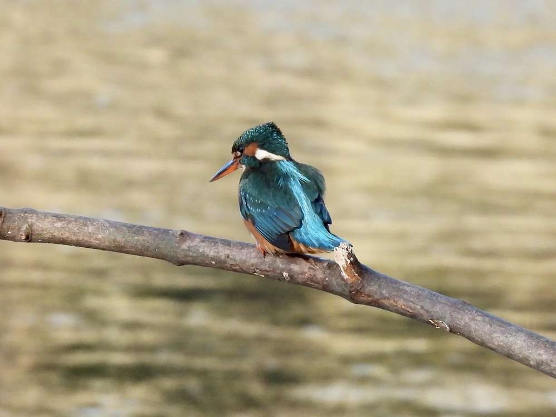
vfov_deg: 1.9
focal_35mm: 800
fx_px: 12853
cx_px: 278
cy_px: 208
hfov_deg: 2.5
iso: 400
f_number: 5.6
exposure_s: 1/400
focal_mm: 143
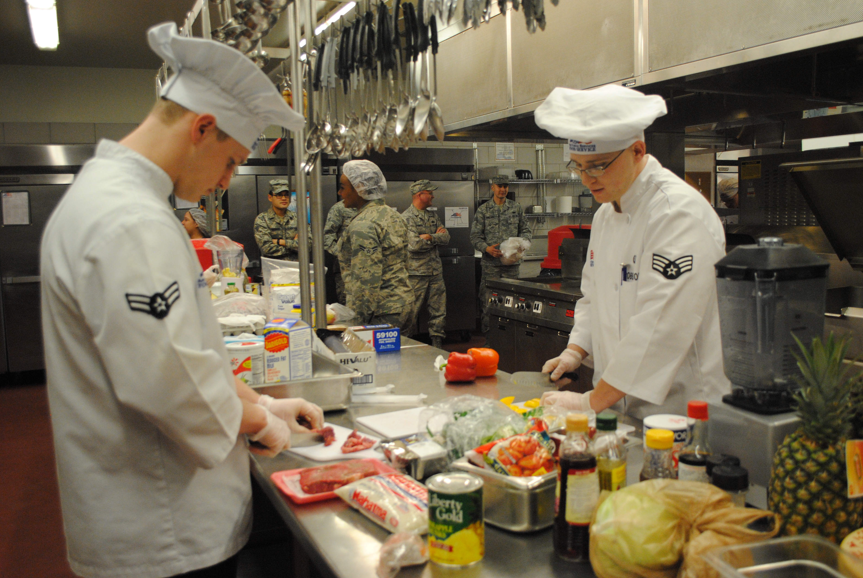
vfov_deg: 42.4
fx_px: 744
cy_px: 289
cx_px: 445
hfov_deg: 60.2
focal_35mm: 31
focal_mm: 20
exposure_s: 1/125
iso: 800
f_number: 3.8
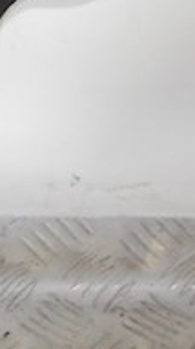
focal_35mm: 150
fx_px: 1383
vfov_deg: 14.3
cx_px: -355
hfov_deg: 7.3
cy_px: 93
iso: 200
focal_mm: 6.72
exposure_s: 1/30
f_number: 3.1
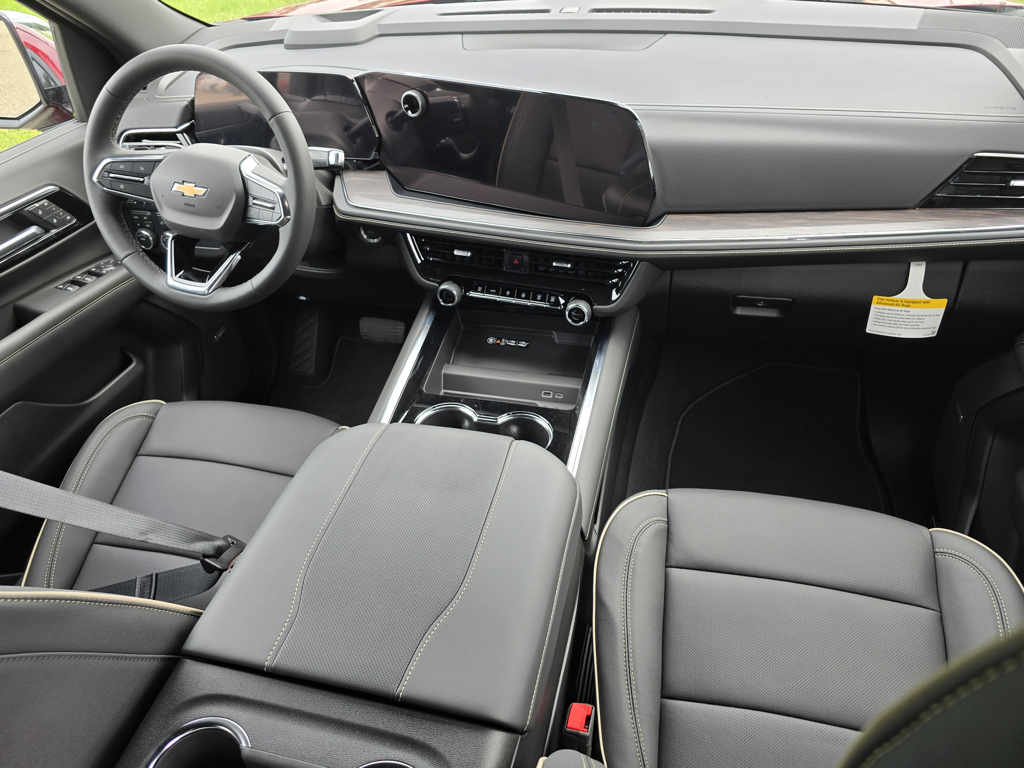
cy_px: 384
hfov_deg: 73.9
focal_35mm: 23
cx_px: 512
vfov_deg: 58.9
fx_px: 680
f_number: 1.7
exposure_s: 1/120
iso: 32
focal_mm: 6.3
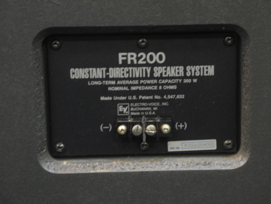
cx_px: 136
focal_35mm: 119
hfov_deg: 16.6
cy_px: 102
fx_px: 932
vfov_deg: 12.5
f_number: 4.5
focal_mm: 25.4
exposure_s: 1/7.8
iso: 400
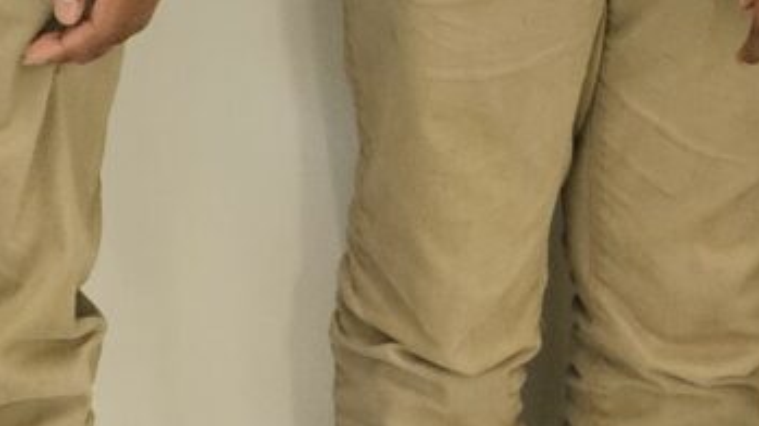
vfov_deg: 6.9
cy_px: -1082
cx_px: -298
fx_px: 2957
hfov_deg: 13.9
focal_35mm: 147
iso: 500
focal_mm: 5.4
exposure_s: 1/120
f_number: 1.8
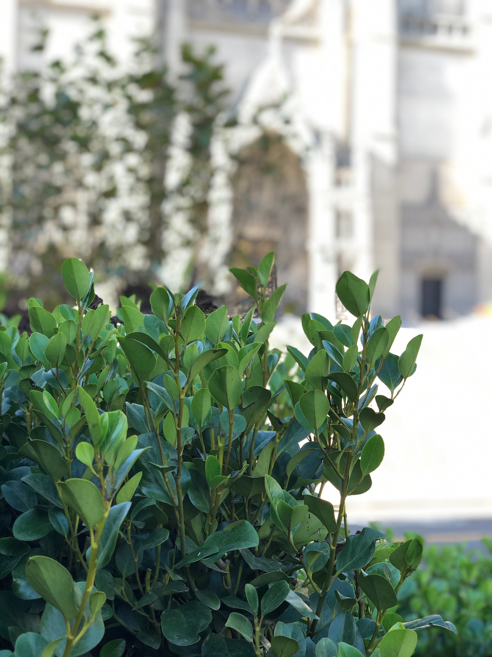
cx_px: 246
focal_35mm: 52
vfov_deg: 36.8
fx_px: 985
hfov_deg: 28.0
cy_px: 328
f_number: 2.4
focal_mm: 6
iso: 32
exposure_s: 1/120
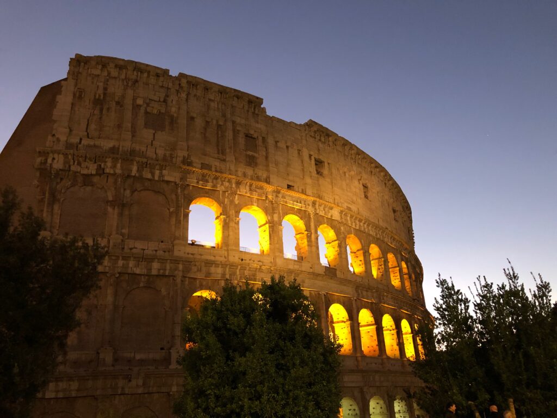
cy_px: 209
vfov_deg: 49.7
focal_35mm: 28
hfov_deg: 63.4
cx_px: 278
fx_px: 451
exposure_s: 1/4
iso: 100
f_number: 1.8
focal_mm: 3.99
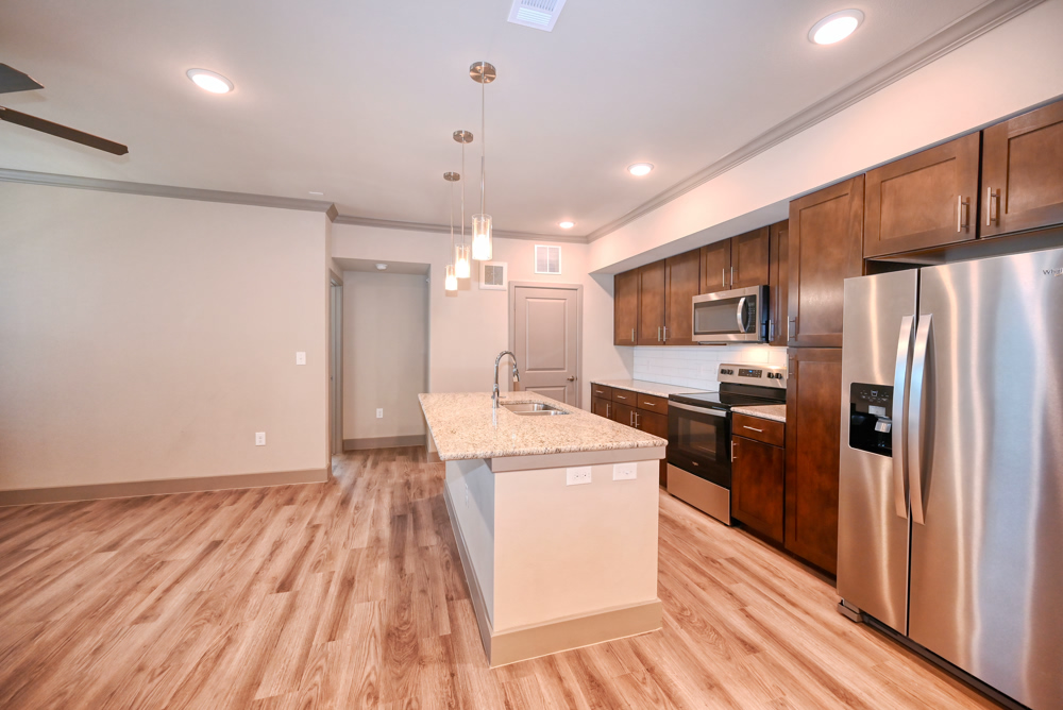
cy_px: 355
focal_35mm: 14
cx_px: 532
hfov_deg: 104.2
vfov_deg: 81.3
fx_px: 414
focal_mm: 14
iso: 1000
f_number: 4
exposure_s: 1/60
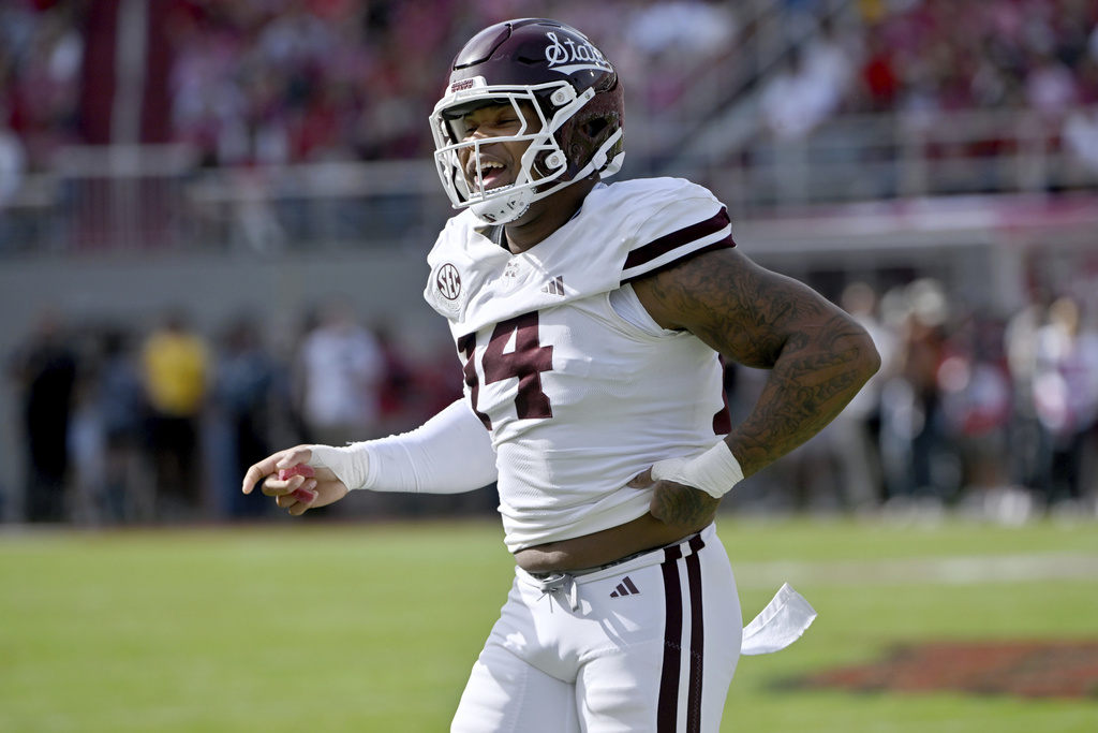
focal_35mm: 400
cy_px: 366
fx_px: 12201
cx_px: 549
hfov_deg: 5.2
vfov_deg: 3.4
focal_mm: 400
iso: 200
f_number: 5.6
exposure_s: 1/1000
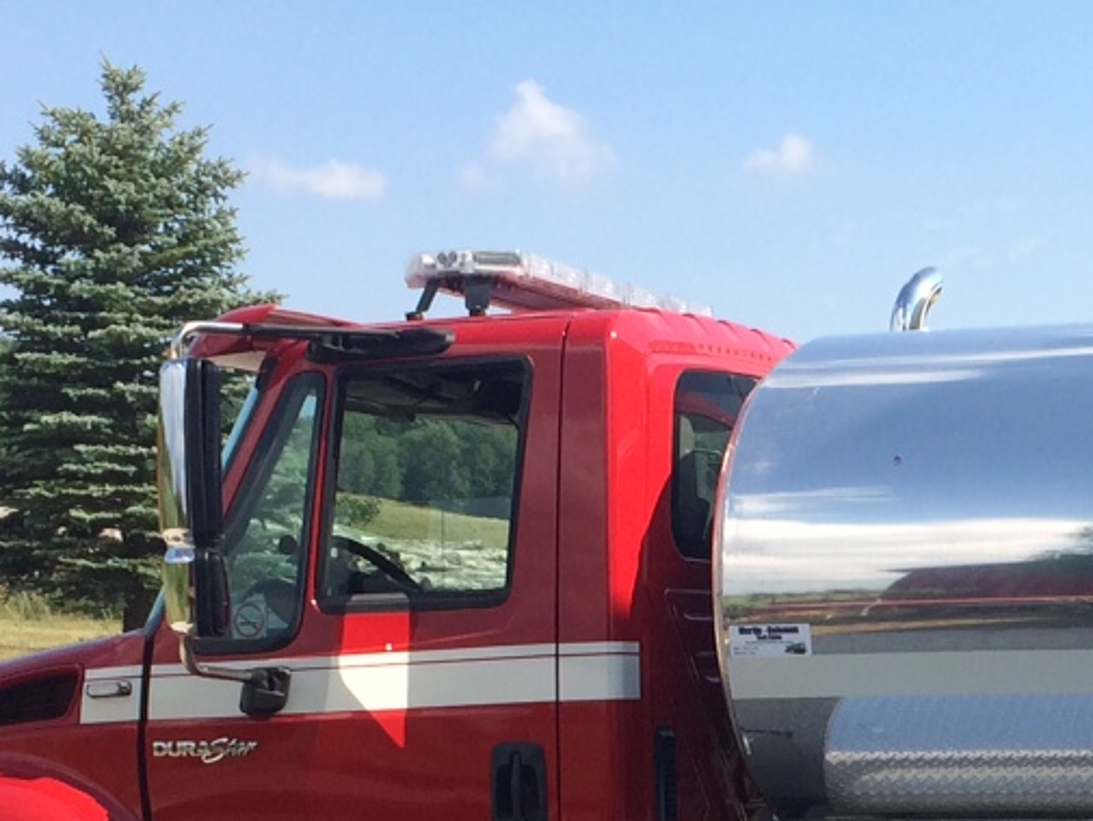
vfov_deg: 14.9
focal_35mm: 97
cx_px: 987
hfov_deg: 19.8
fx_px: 3064
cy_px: 869
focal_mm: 4.12
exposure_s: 1/1642
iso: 32
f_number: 2.2
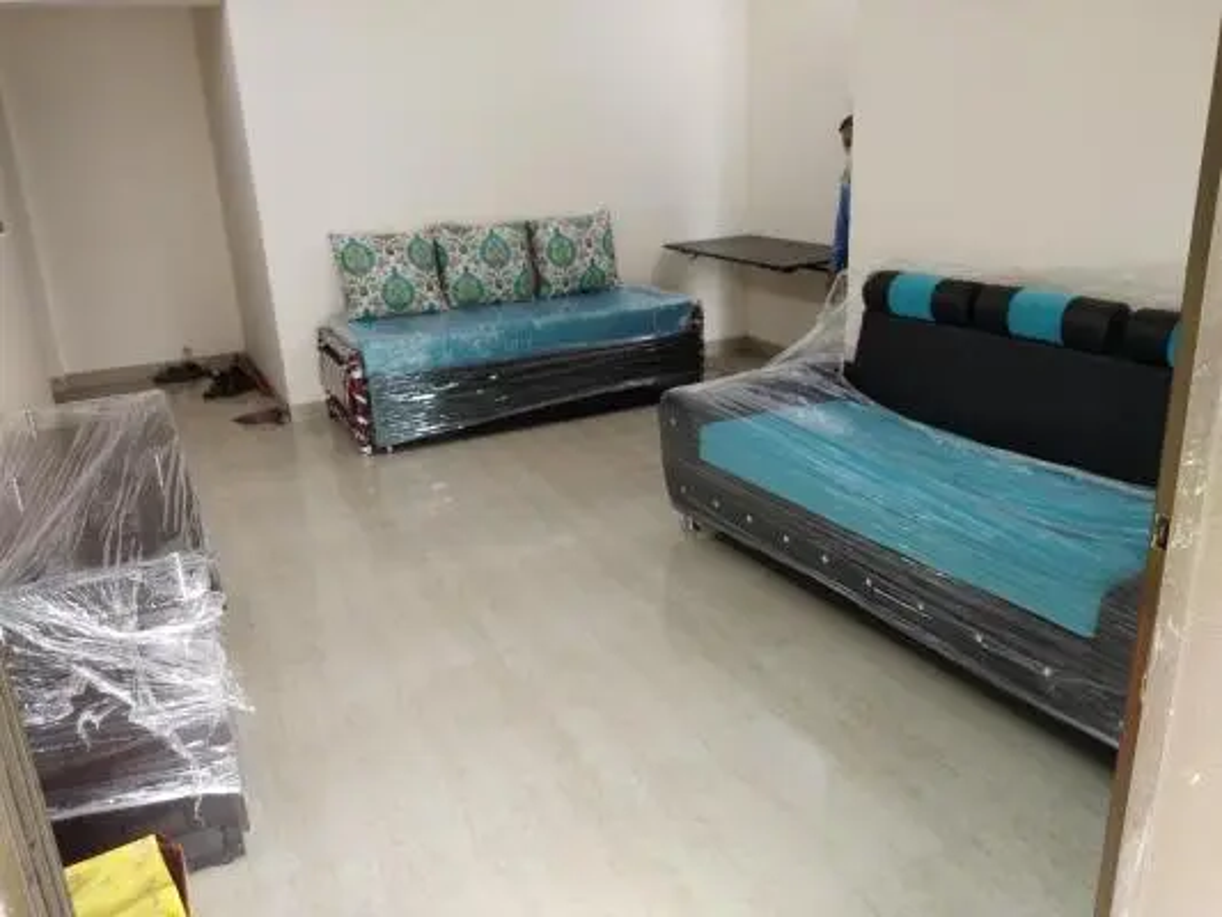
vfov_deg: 48.2
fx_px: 1024
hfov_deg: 61.6
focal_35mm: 29
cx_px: 611
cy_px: 458
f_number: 2
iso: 538
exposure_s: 1/33.3
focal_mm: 3.55
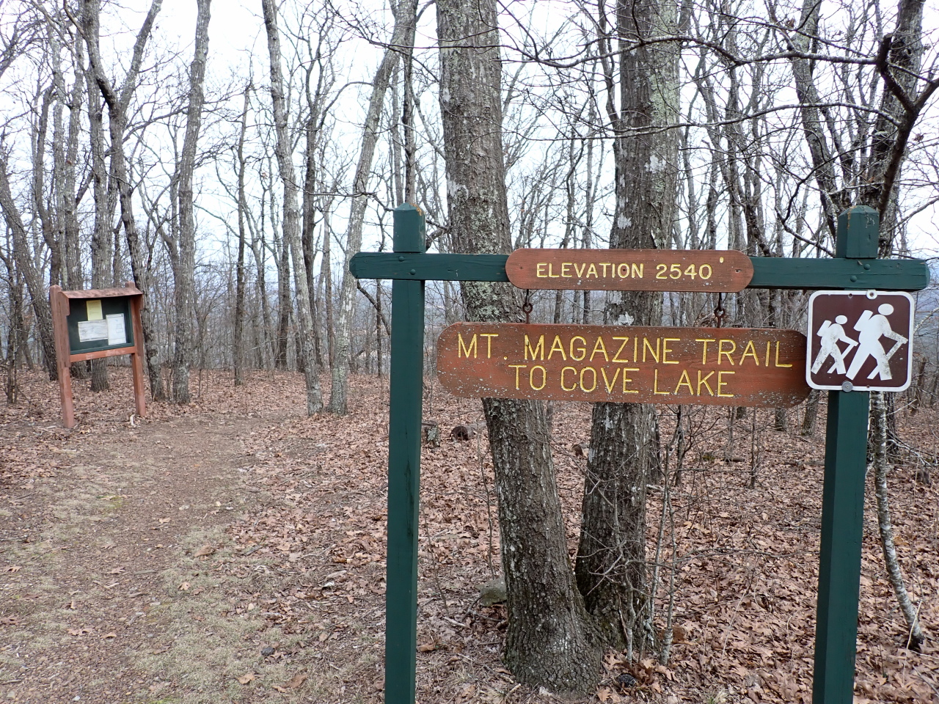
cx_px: 470
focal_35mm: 25
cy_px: 352
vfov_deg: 54.9
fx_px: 678
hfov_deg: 69.4
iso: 100
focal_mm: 4.5
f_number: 2.8
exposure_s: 1/320
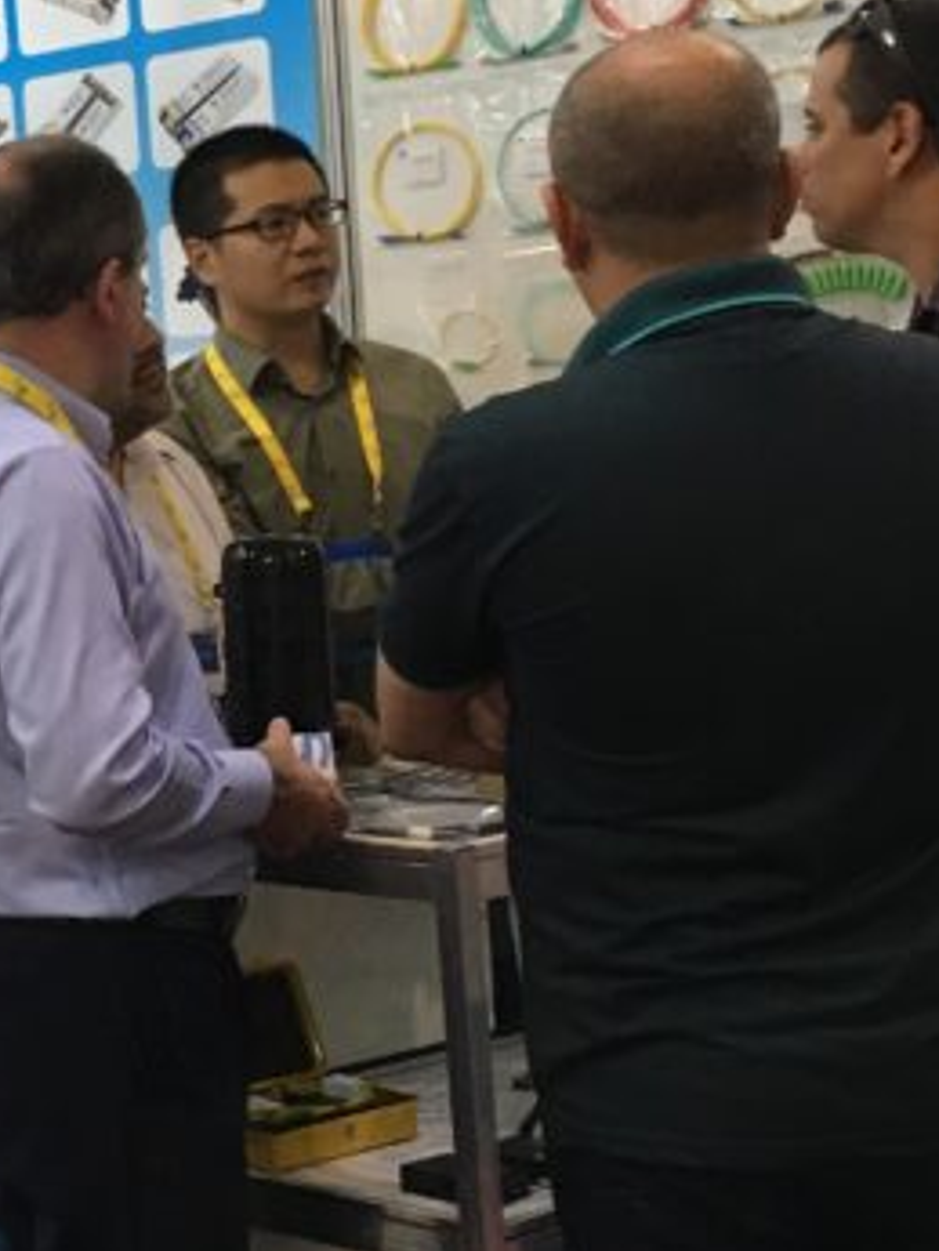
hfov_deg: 16.1
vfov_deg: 22.7
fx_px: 3109
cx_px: -337
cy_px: 432
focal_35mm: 86
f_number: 2.2
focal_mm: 4.15
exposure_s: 1/30
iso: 80
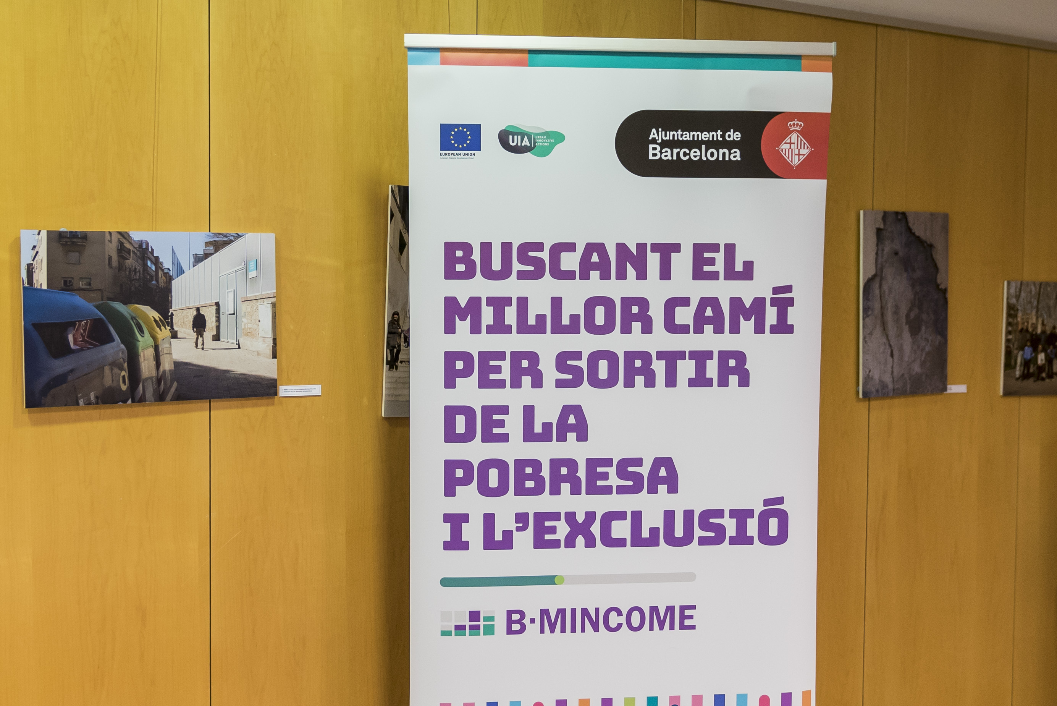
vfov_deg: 31.2
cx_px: 528
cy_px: 353
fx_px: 1263
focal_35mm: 43
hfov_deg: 45.4
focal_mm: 29
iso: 2500
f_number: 2.8
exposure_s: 1/250
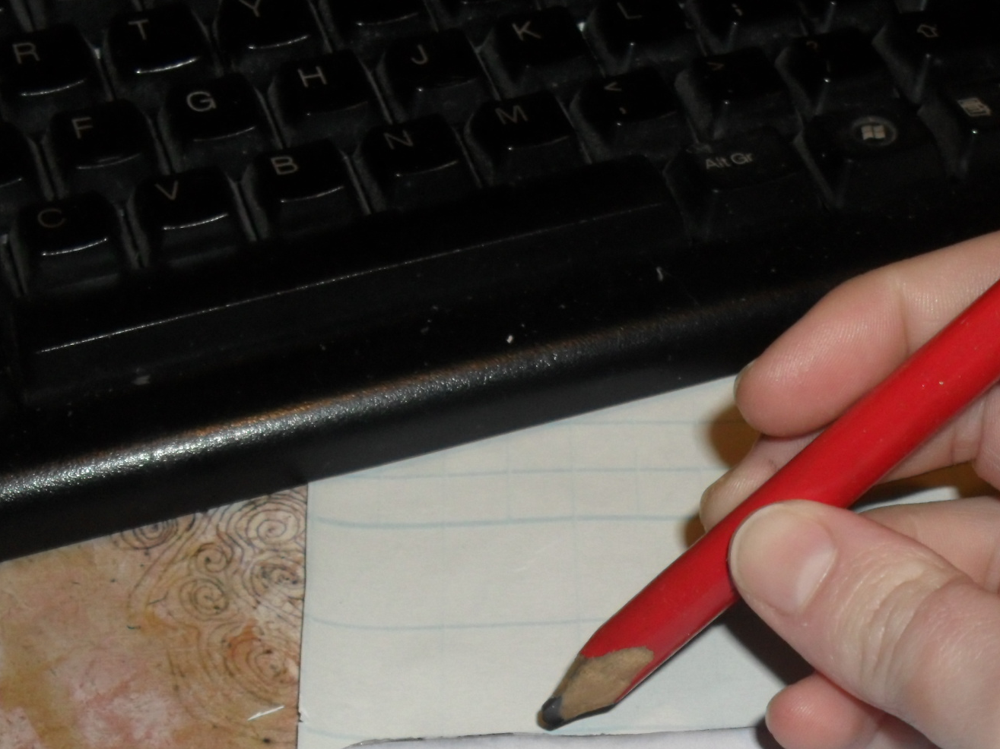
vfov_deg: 20.9
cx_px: 811
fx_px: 1993
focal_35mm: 69
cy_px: 647
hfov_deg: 27.6
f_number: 3.2
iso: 200
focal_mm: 6.3
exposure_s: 1/45
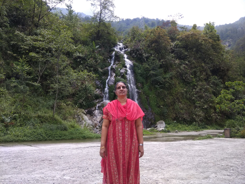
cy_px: 92
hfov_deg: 79.0
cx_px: 122
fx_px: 149
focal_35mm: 21
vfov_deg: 63.4
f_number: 2
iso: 100
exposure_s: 1/646
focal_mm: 3.57
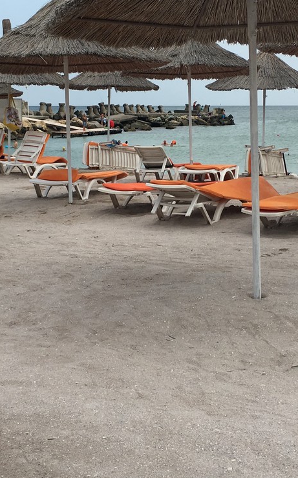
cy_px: 204
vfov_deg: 34.0
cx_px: 164
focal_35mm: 60
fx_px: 780
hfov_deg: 21.6
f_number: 2.2
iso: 25
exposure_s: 1/1672
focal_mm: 4.15
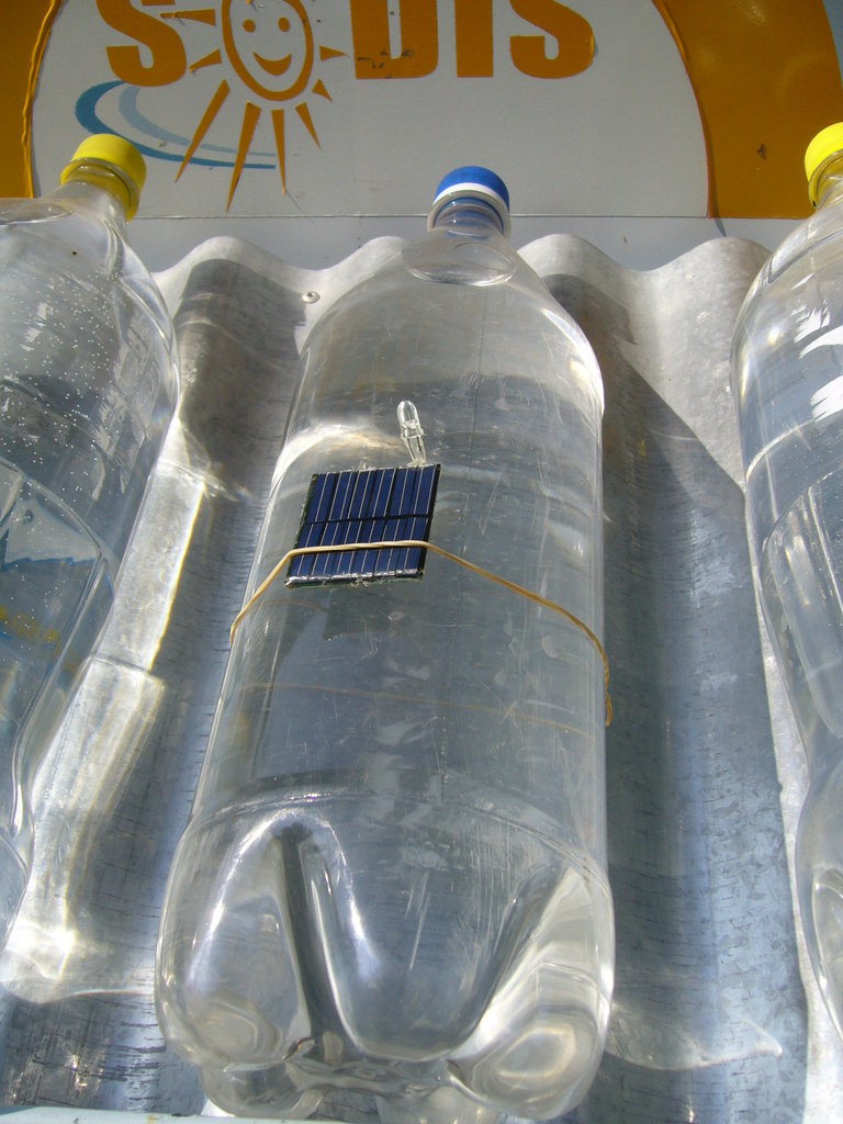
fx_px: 1136
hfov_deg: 40.7
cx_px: 422
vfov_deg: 52.6
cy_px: 562
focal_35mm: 35
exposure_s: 1/400
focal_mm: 5.8
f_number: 5.6
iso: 80
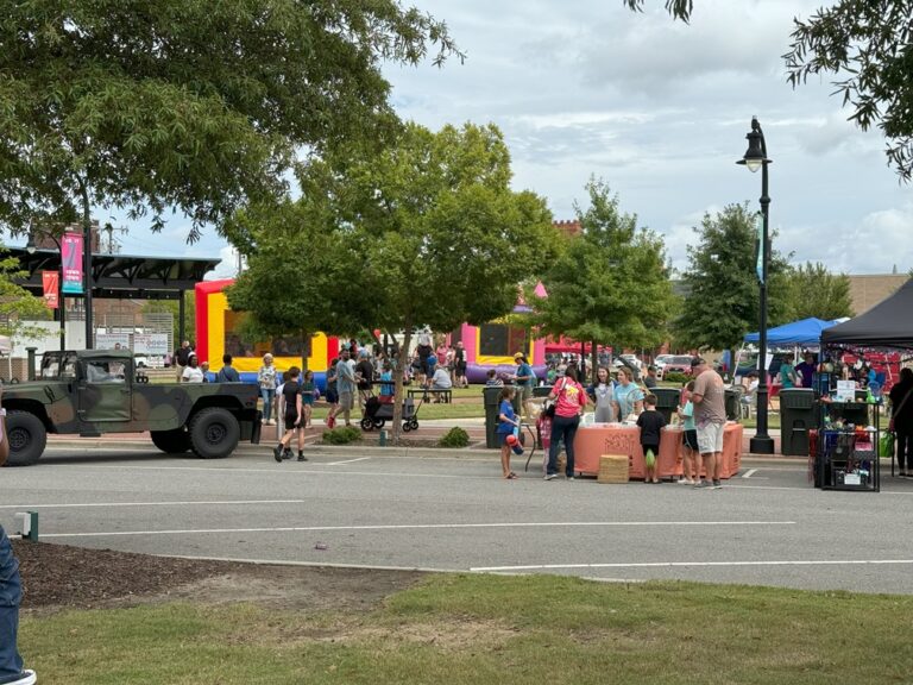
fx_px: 1266
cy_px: 342
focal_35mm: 48
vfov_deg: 30.3
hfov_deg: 39.7
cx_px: 456
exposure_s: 1/3817
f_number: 1.78
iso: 64
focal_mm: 6.76
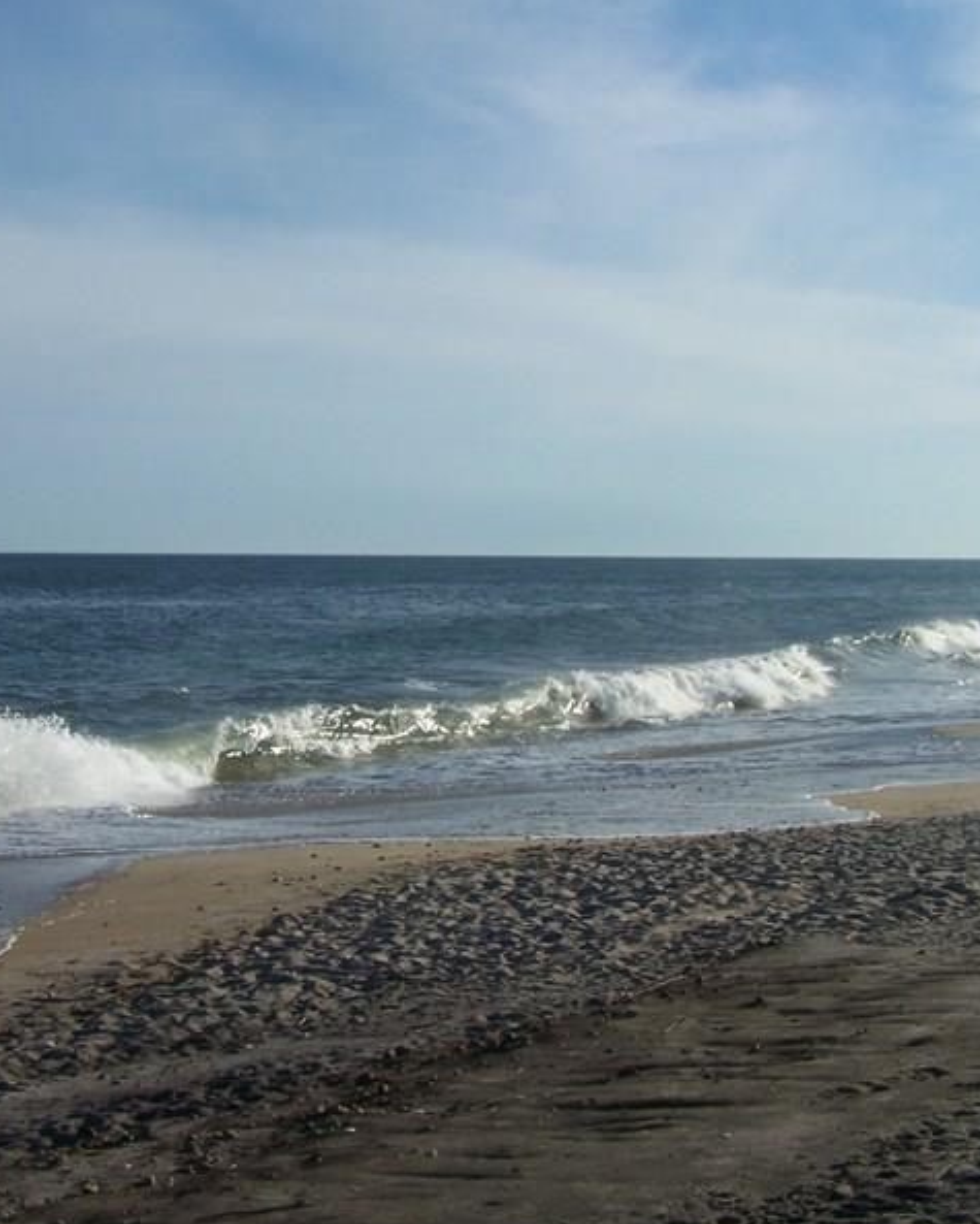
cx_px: 305
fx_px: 2319
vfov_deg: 29.6
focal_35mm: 64
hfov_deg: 23.7
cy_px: 586
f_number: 5.6
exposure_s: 1/500
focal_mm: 6.3
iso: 64
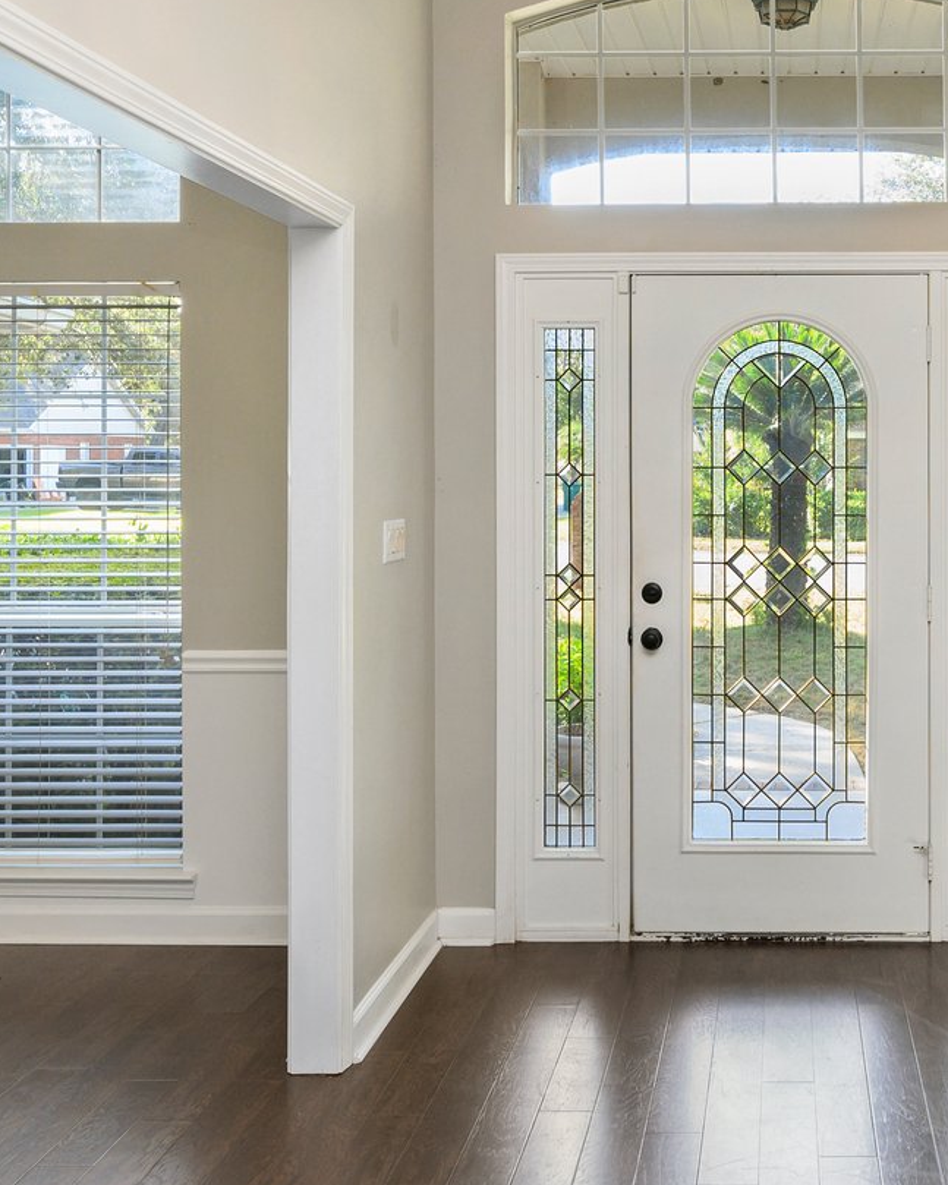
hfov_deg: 36.7
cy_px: 461
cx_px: 763
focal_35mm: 39
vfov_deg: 46.3
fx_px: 1375
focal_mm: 16.5
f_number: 8
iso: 640
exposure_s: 1/30
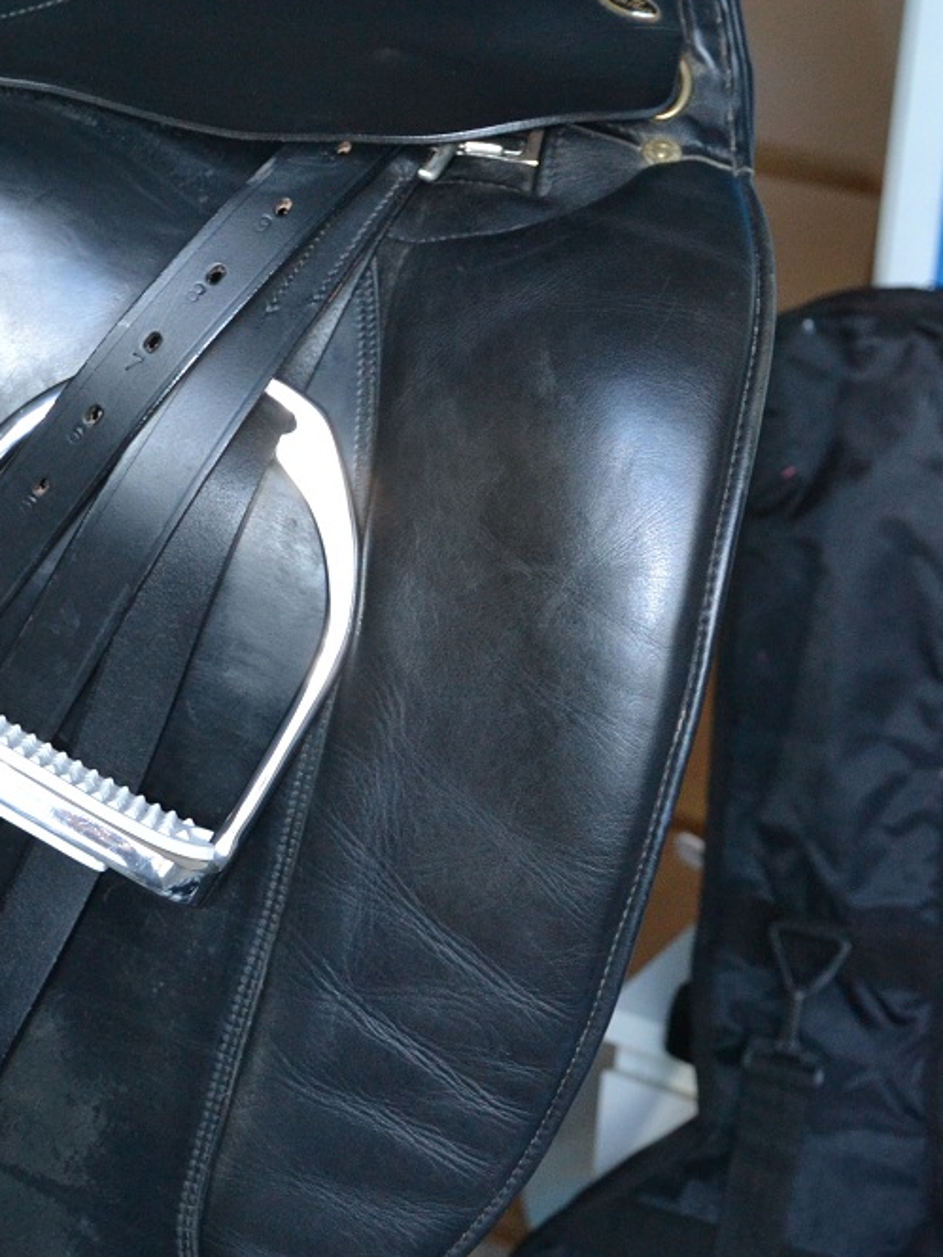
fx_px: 3050
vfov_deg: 23.2
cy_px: 404
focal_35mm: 84
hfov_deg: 17.4
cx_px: 130
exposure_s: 1/60
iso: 1100
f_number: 4
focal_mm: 28
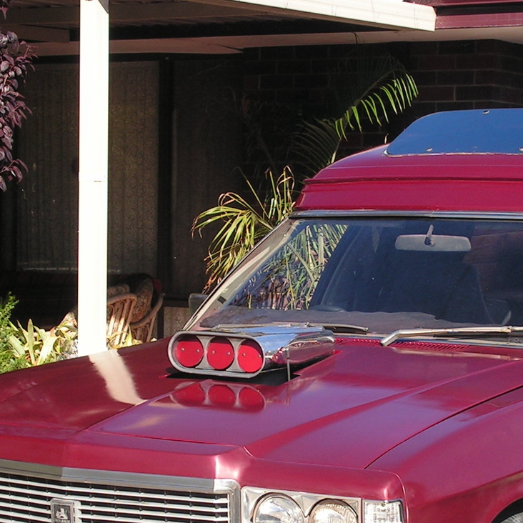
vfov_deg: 15.2
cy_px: 367
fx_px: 1949
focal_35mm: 114
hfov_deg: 15.2
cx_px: 374
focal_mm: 9.9
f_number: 4.8
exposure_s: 1/320
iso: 64
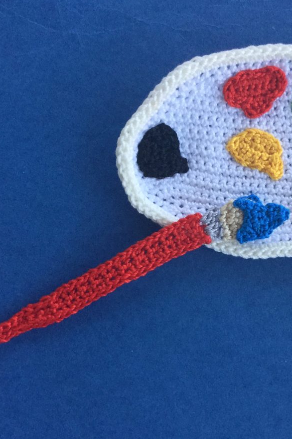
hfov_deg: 30.4
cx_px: 176
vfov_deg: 44.5
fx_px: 535
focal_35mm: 44
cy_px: 220
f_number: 2.4
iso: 50
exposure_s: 1/33
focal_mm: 3.3
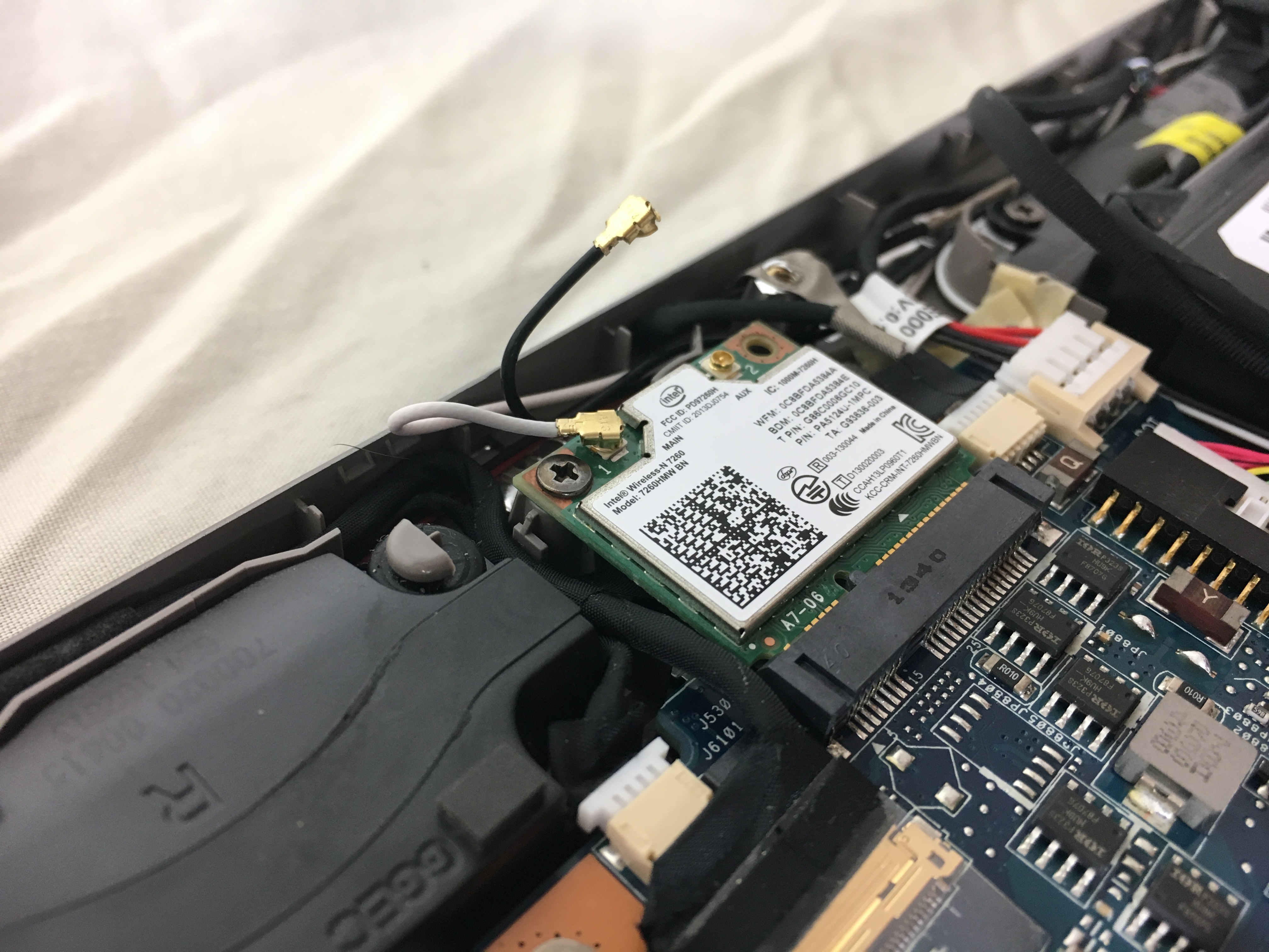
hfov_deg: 61.7
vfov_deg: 48.2
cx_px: 634
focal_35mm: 29
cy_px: 476
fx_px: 1063
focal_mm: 4.15
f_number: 2.2
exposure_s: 1/30
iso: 40
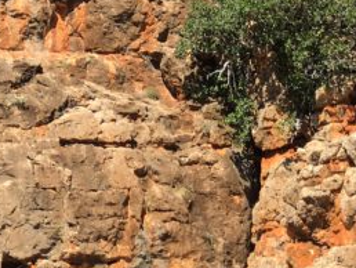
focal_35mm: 115
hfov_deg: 16.8
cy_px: -141
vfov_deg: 12.3
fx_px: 1184
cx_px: 26
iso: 25
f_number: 2.2
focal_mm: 4.15
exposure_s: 1/1012
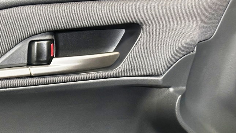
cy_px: 139
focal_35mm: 83
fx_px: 519
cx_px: 76
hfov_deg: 25.4
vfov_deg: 14.3
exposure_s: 1/24
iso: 640
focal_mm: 6.86
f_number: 1.78
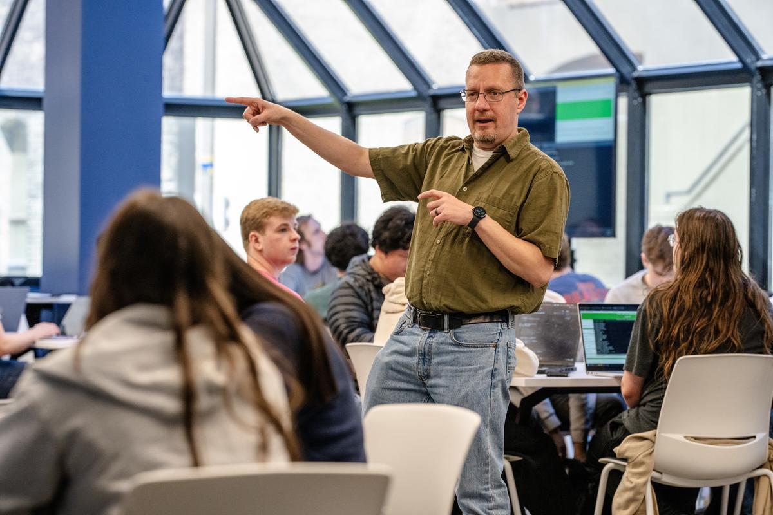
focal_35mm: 135
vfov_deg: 10.2
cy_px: 258
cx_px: 386
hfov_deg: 15.2
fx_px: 2899
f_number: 4
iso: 2500
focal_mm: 135
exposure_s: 1/250
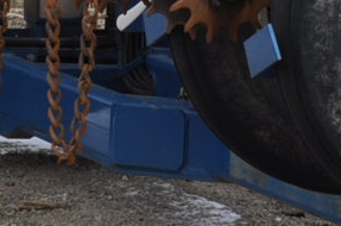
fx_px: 3712
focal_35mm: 393
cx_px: 490
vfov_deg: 3.5
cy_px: -89
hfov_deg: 5.2
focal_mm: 35
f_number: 9
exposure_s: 1/320
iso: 200
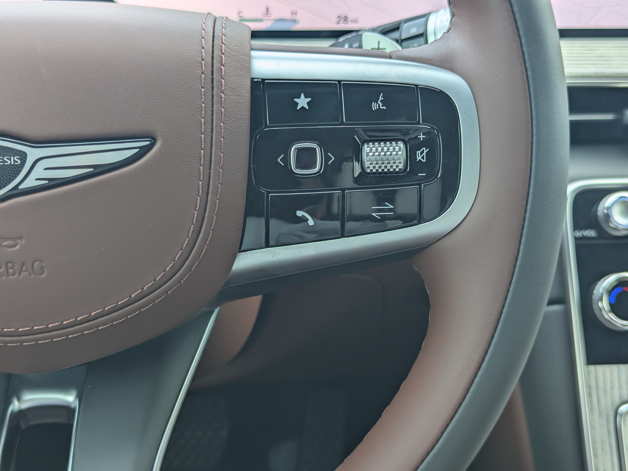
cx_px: 314
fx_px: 871
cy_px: 236
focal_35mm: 48
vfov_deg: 30.3
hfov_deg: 39.7
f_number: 1.85
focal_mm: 6.81
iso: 41
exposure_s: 1/145
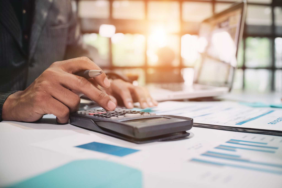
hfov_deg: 53.1
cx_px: 141
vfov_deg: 36.9
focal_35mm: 36
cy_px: 94
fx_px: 282
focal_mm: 24
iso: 2000
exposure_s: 1/110
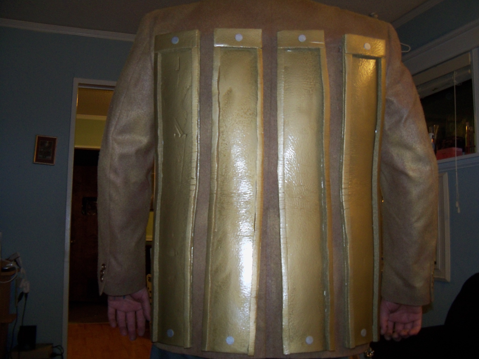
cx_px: 240
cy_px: 180
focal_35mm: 35
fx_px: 484
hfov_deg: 52.6
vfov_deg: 40.7
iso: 200
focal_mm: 6.2
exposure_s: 1/30
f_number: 3.5
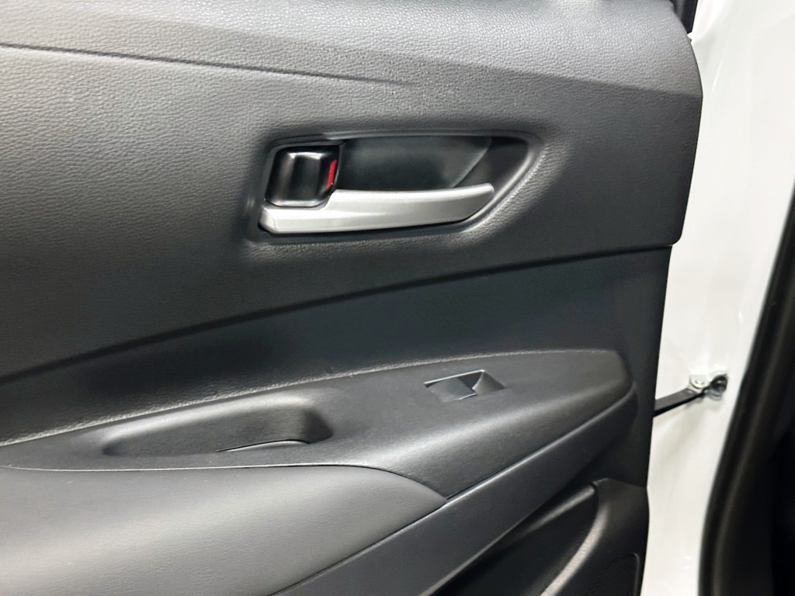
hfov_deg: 39.7
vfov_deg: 30.3
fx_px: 1102
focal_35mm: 48
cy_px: 298
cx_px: 398
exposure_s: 1/24
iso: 640
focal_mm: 6.86
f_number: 1.78
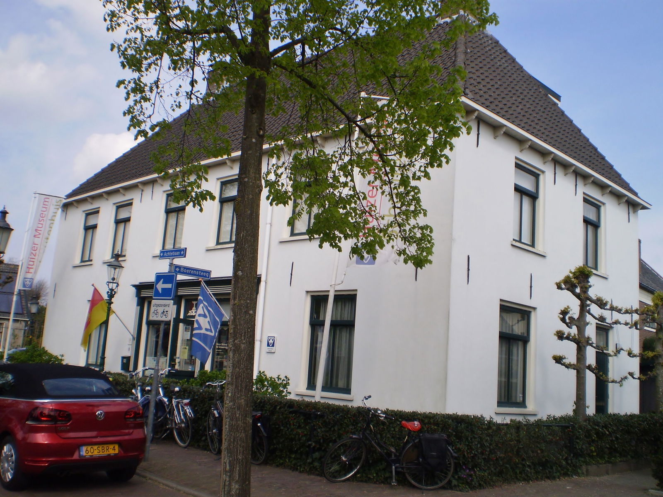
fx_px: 690
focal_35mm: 36
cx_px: 332
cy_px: 248
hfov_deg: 51.4
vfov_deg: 39.7
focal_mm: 6.3
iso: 64
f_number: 4.6
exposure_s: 1/640
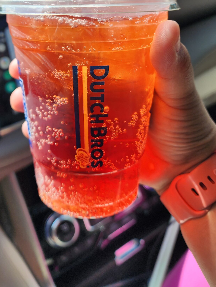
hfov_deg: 39.3
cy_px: 84
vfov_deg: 49.9
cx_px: 77
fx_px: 300
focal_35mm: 36
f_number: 1.8
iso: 12
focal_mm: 6.4
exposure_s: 1/259
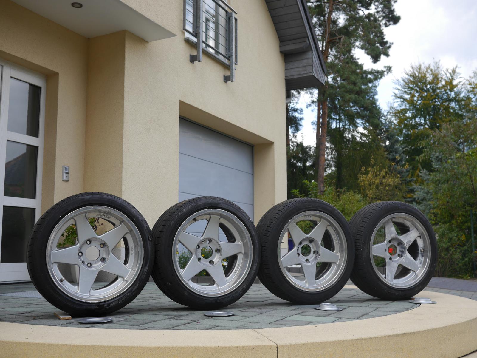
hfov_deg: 46.8
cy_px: 179
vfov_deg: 36.0
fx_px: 551
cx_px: 238
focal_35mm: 40
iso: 160
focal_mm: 20
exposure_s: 1/500
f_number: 3.5
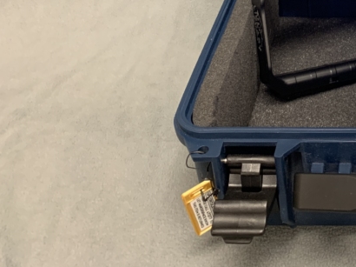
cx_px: 422
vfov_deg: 20.9
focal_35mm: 65
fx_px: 668
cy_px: -63
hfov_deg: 26.6
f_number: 1.8
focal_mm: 4.25
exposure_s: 1/48
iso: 250
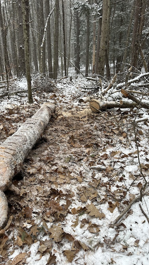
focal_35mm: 27
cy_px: 130
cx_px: 58
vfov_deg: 69.8
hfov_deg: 42.7
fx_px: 190
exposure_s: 1/121
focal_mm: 6.86
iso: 80
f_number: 1.78
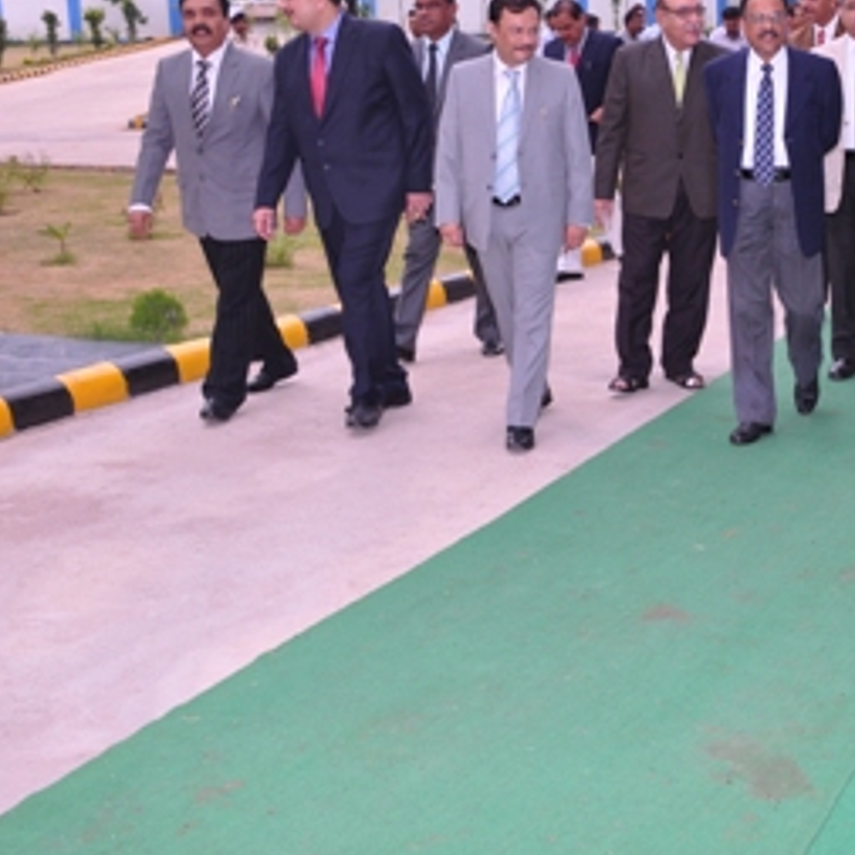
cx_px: 798
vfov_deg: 29.5
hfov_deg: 28.3
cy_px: 335
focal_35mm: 58
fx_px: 1616
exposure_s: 1/200
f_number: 7.1
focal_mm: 23
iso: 400
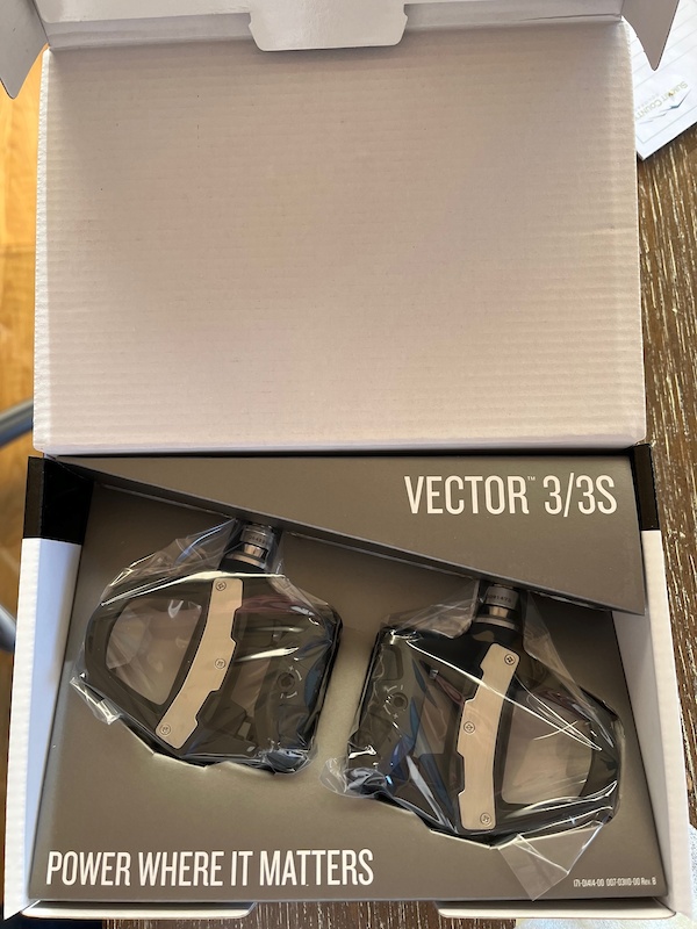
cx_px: 348
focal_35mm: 26
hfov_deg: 53.1
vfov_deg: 67.3
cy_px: 464
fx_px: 698
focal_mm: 5.1
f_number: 1.6
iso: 125
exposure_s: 1/121
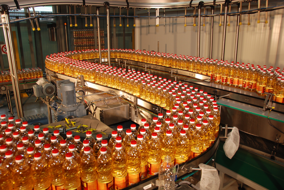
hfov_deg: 67.3
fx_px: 213
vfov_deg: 48.0
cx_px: 142
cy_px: 95
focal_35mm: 27
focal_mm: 18
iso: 320
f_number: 5.6
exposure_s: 1/60
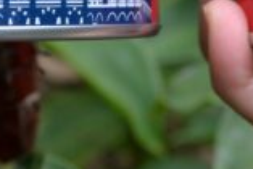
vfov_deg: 5.0
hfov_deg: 7.7
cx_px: 219
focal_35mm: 267
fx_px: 1878
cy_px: -299
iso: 200
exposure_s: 1/200
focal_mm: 35
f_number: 7.1
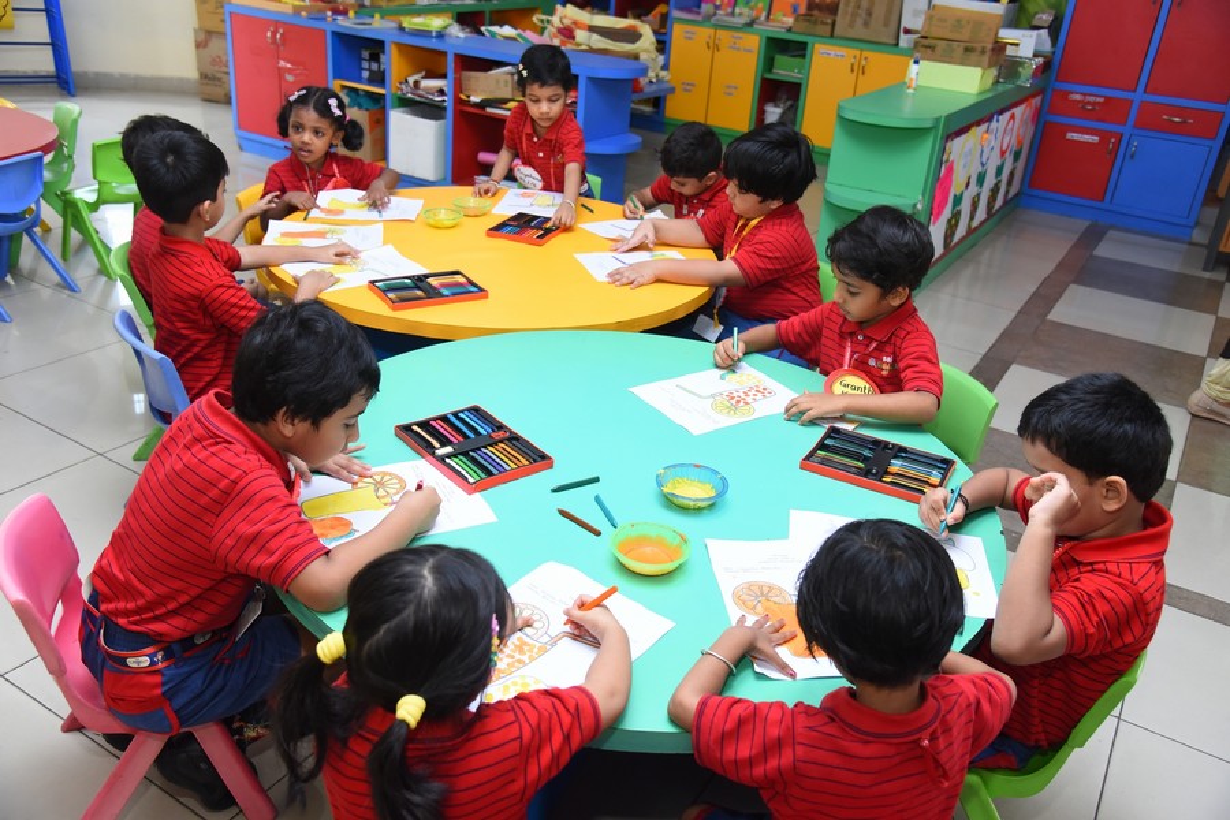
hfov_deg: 61.9
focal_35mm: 30
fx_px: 1025
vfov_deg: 43.6
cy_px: 410
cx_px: 615
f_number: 4.5
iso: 2000
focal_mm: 30
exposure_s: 1/200
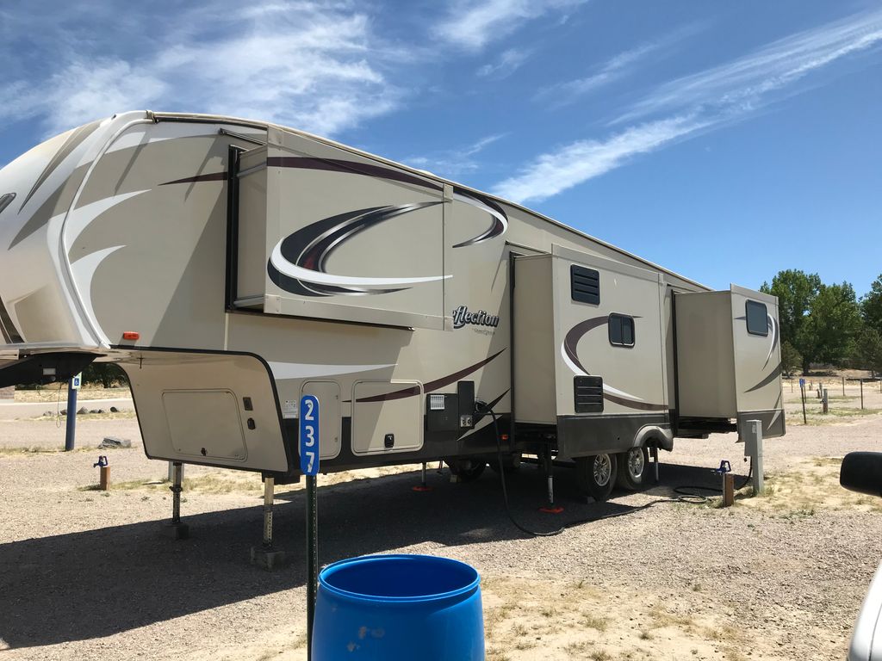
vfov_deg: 49.7
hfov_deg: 63.4
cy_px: 330
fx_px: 713
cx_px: 441
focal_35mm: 28
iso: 20
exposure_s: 1/2591
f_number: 1.8
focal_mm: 3.99
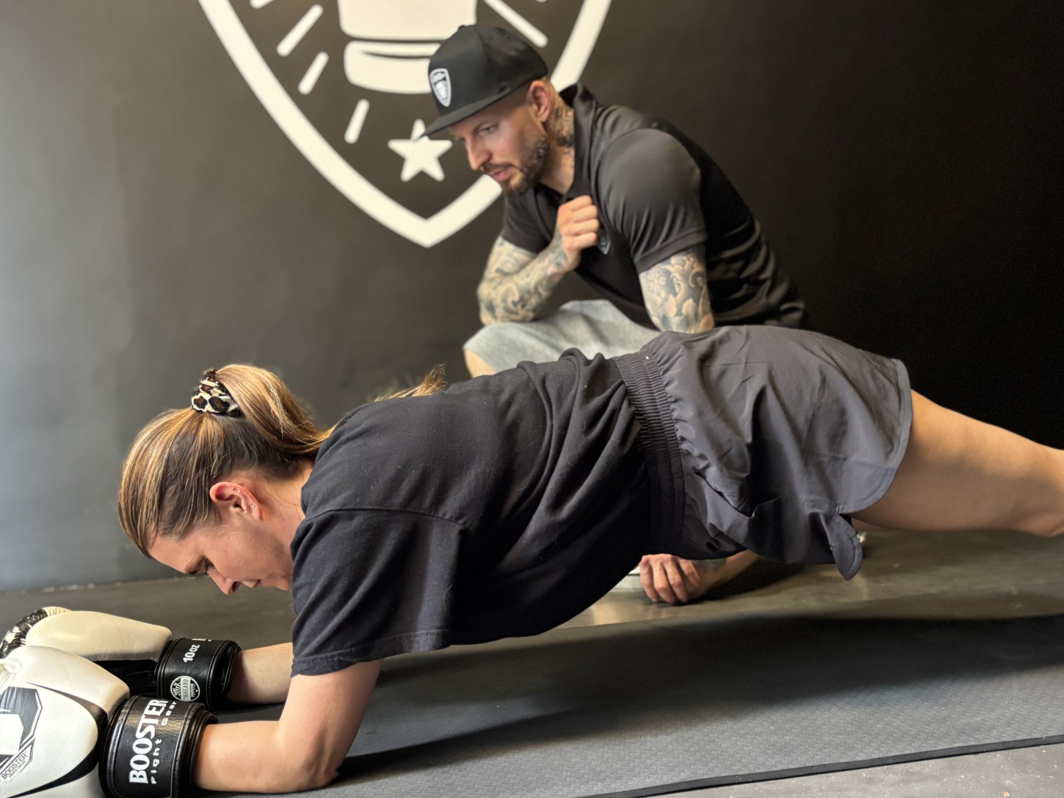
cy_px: 463
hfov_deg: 56.6
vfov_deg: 44.0
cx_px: 601
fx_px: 984
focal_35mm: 32
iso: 500
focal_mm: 5.96
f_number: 1.6
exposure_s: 1/48
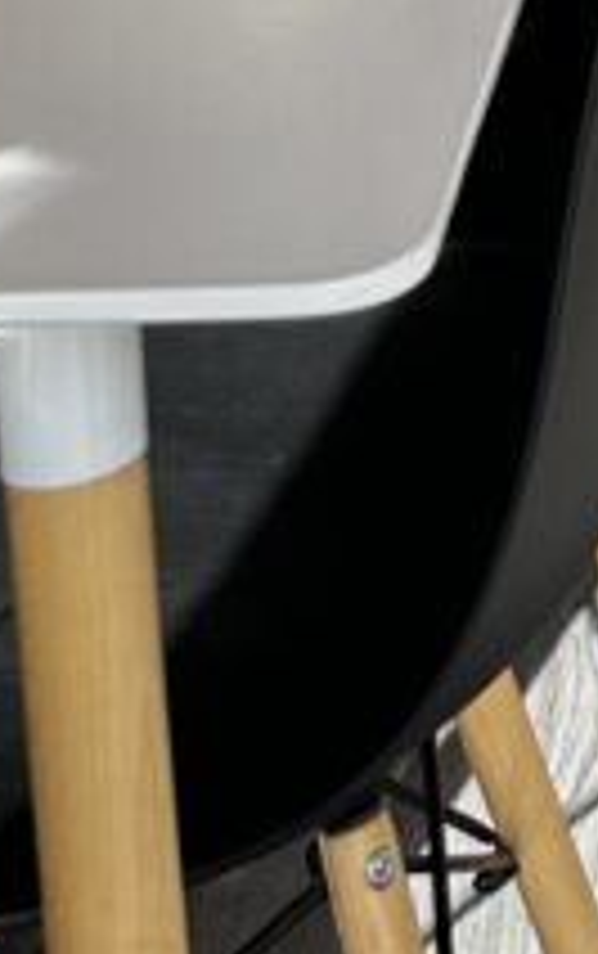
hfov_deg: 9.5
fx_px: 3329
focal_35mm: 128
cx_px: 1227
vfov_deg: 12.8
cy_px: -1280
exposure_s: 1/680
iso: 80
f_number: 1.78
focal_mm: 6.86
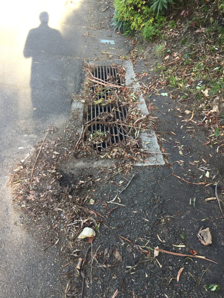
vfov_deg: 61.7
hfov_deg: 48.2
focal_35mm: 29
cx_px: 112
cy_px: 149
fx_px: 250
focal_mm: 4.15
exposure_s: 1/100
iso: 50
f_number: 2.2
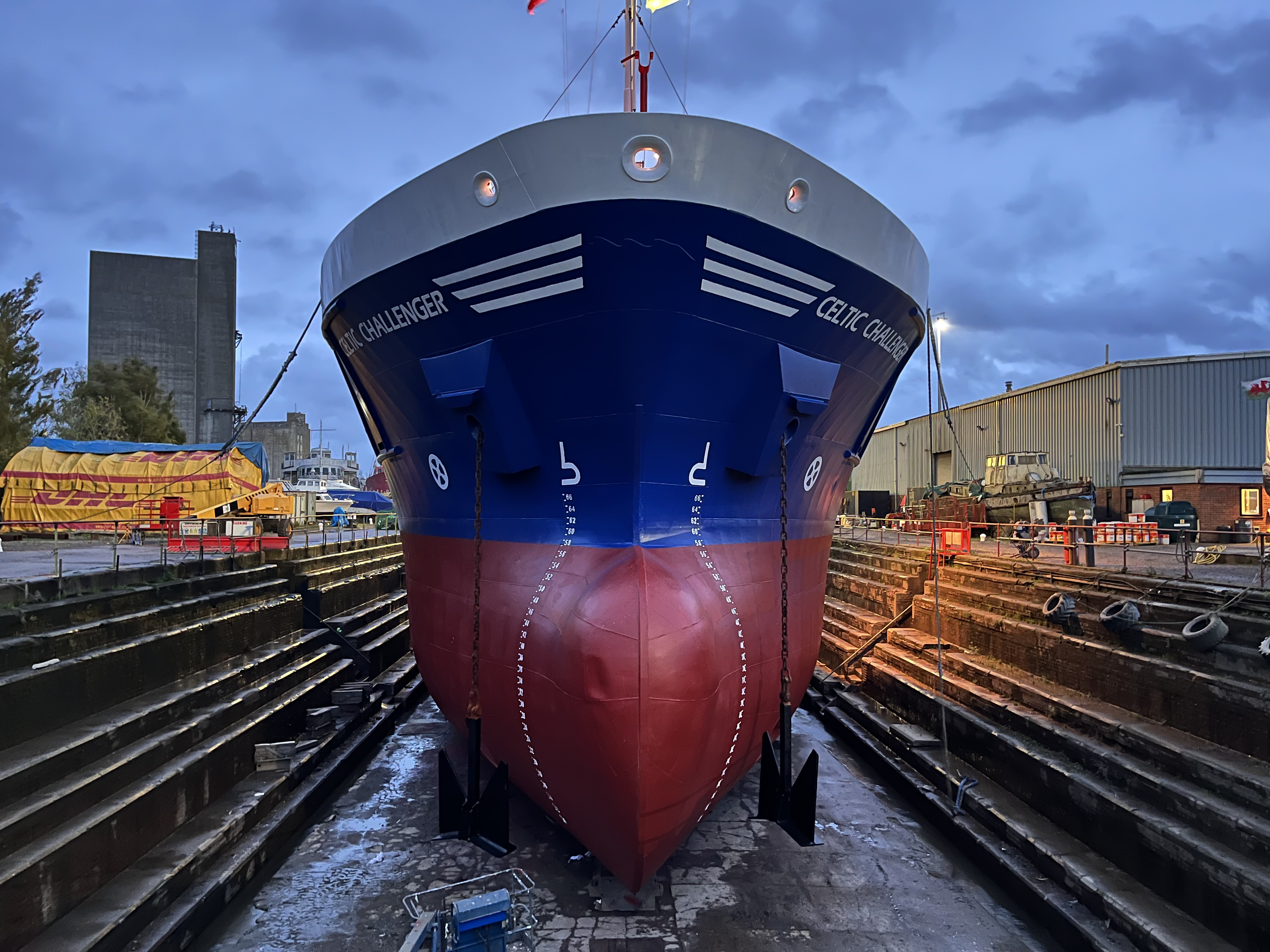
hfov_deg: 67.3
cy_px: 476
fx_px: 954
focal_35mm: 26
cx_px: 635
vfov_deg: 53.1
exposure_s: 1/9
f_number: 1.6
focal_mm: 5.1
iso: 1250
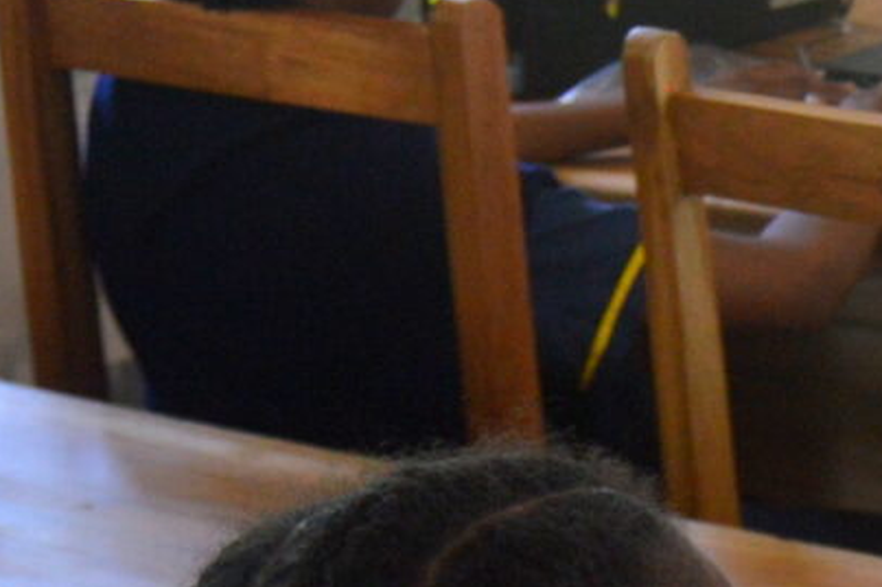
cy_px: 182
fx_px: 4480
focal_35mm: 183
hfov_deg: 10.7
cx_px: 1451
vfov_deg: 7.5
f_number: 3.8
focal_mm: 24
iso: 640
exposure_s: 1/60
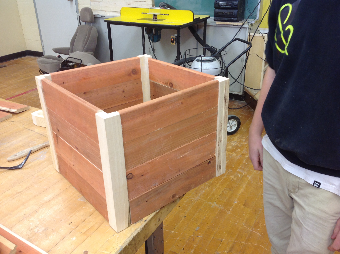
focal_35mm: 35
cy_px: 127
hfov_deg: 52.7
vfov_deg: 40.6
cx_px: 170
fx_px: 343
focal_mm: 4.28
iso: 64
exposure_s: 1/15
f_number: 2.4
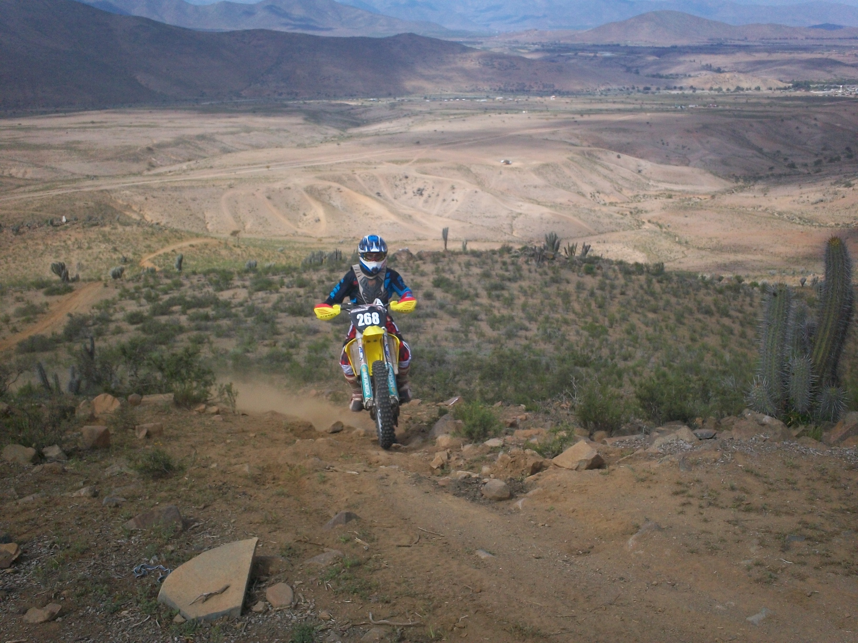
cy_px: 322
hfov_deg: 49.0
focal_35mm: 38
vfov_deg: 37.7
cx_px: 429
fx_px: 942
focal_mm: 6.3
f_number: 4.5
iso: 80
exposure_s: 1/500
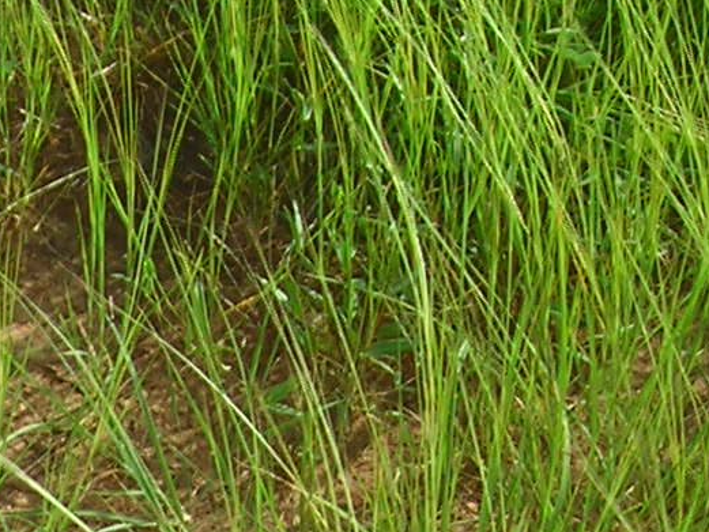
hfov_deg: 9.9
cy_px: 1105
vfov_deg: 7.5
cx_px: -559
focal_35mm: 189
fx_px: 3872
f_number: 3.2
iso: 50
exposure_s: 1/293
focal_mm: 6.3
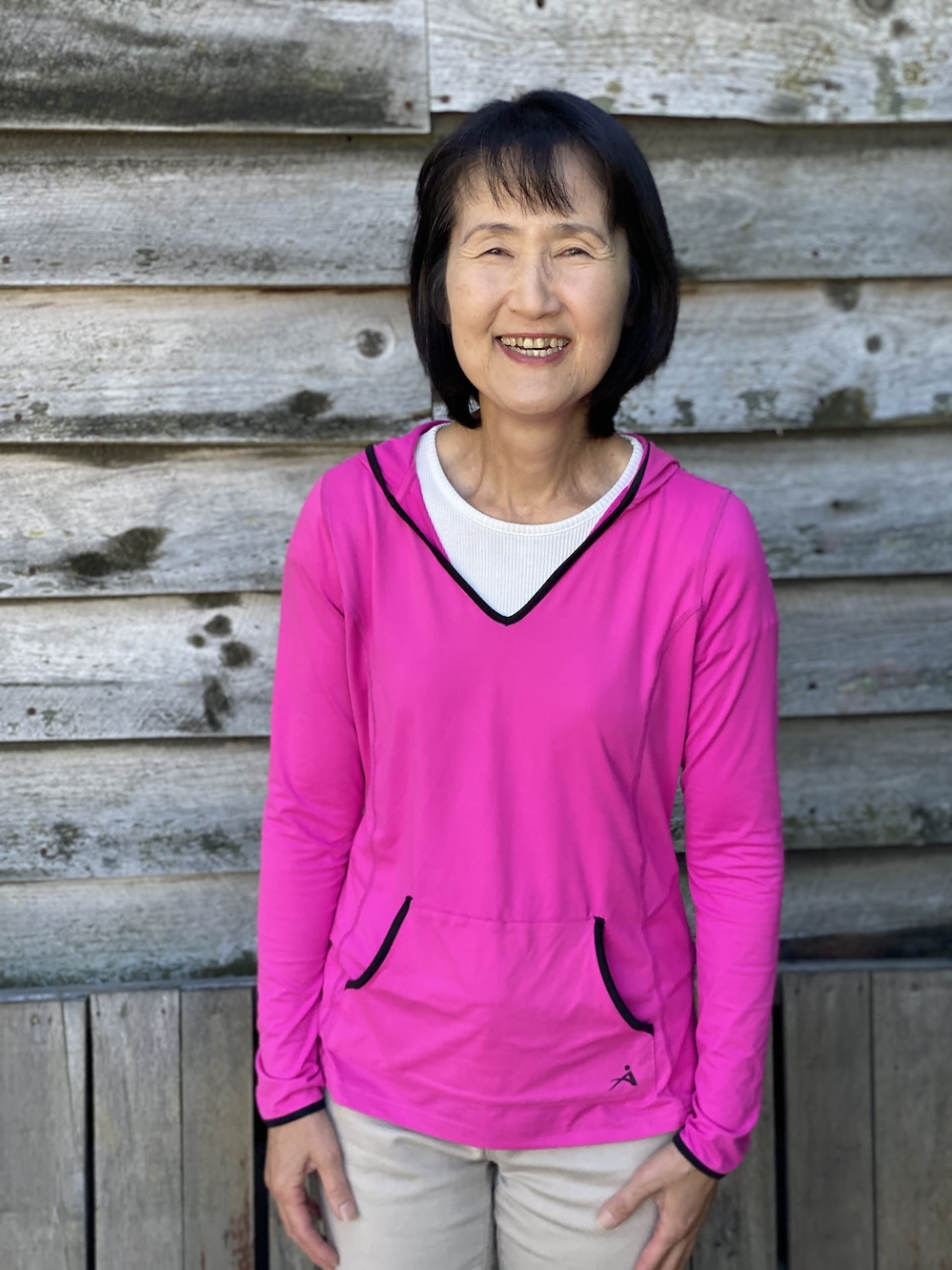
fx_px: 1907
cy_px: 635
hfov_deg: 28.0
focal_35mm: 52
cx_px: 476
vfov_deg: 36.8
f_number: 2
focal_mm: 6
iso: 32
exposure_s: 1/122
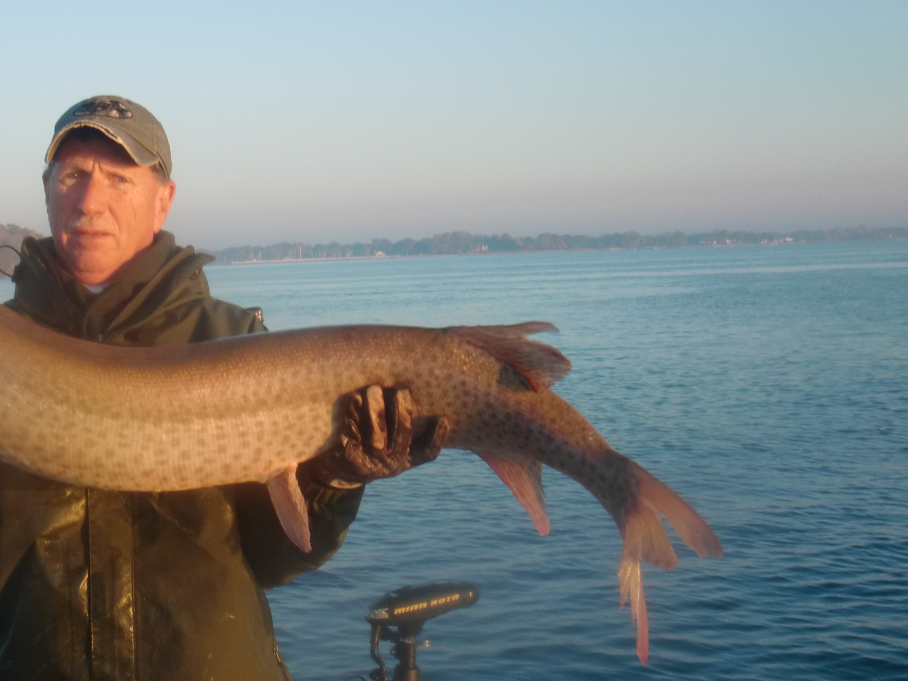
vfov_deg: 24.0
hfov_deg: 31.0
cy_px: 376
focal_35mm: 61
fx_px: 1600
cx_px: 202
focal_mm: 6.66
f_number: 3.9
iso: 64
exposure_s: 1/125
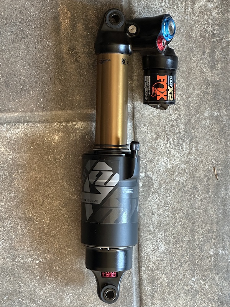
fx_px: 682
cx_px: 115
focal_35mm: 77
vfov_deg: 25.3
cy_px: 154
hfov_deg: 19.1
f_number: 2.8
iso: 640
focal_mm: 9
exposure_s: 1/60
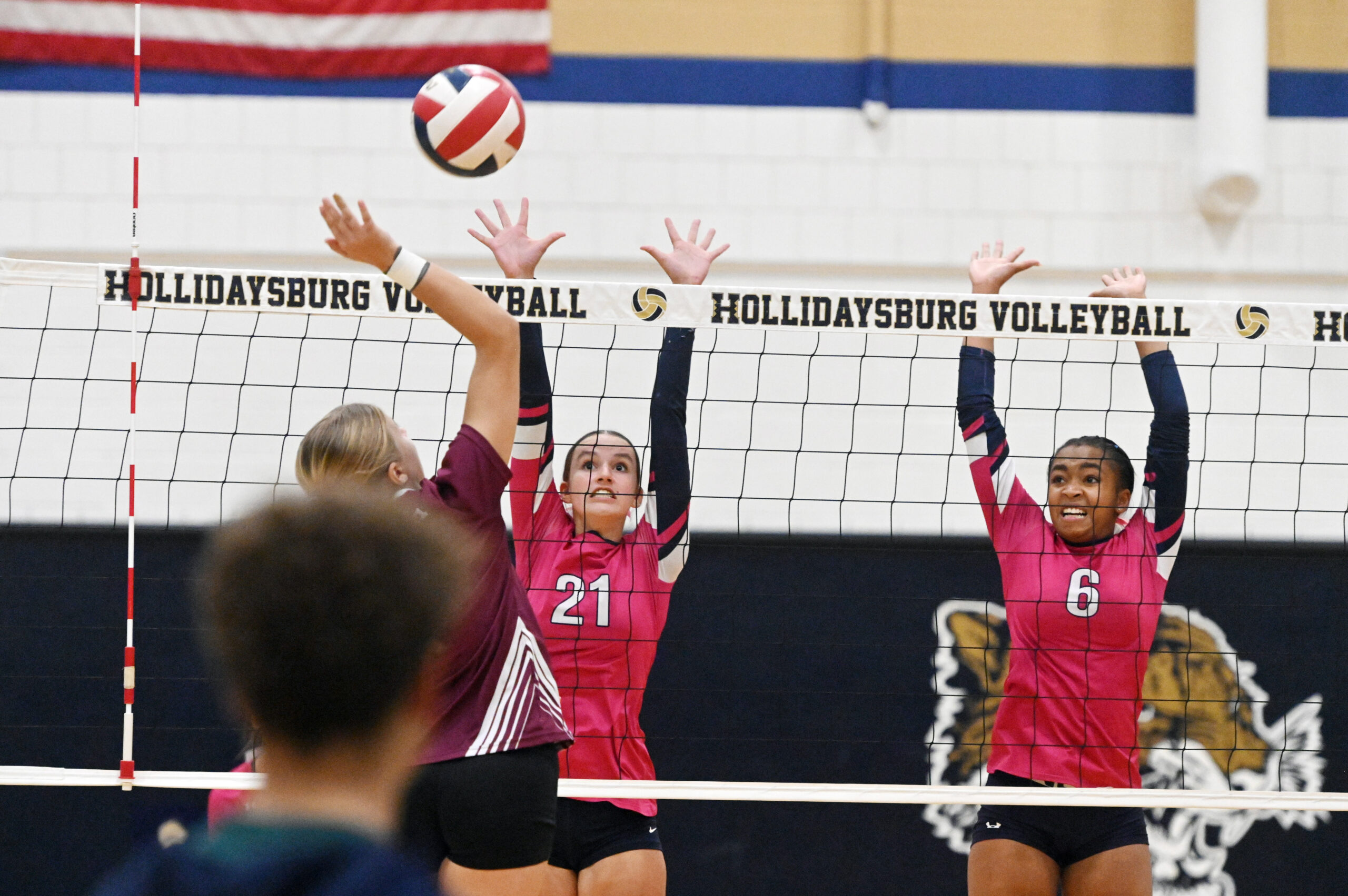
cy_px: 448
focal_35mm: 220
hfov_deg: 9.4
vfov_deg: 6.2
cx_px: 674
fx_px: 8232
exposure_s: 1/1000
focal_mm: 220
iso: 16000
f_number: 5
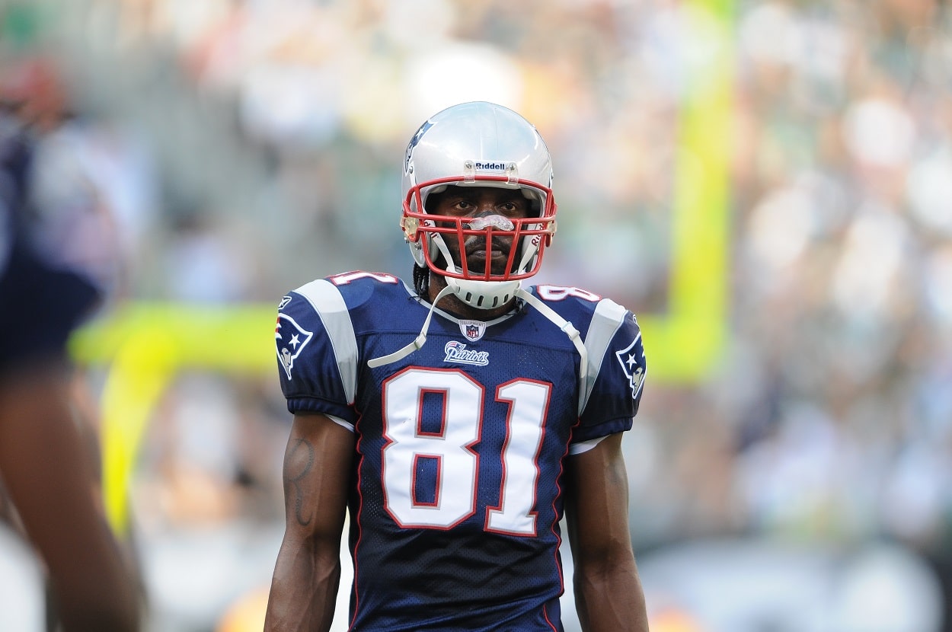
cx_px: 476
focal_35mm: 600
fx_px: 15846
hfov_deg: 3.4
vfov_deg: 2.3
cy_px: 316
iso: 400
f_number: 2.8
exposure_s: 1/1600
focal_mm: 400
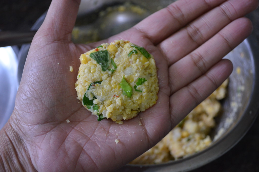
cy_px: 86
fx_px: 377
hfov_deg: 37.9
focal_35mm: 52
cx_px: 130
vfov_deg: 25.6
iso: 1800
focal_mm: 35
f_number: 5
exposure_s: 1/30
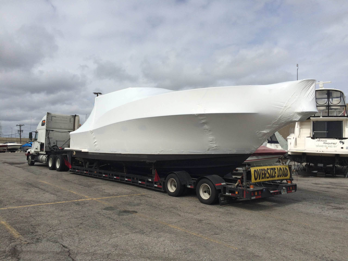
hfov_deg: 61.7
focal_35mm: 29
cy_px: 130
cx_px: 174
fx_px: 292
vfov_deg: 48.2
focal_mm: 4.15
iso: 32
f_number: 2.2
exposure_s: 1/4566
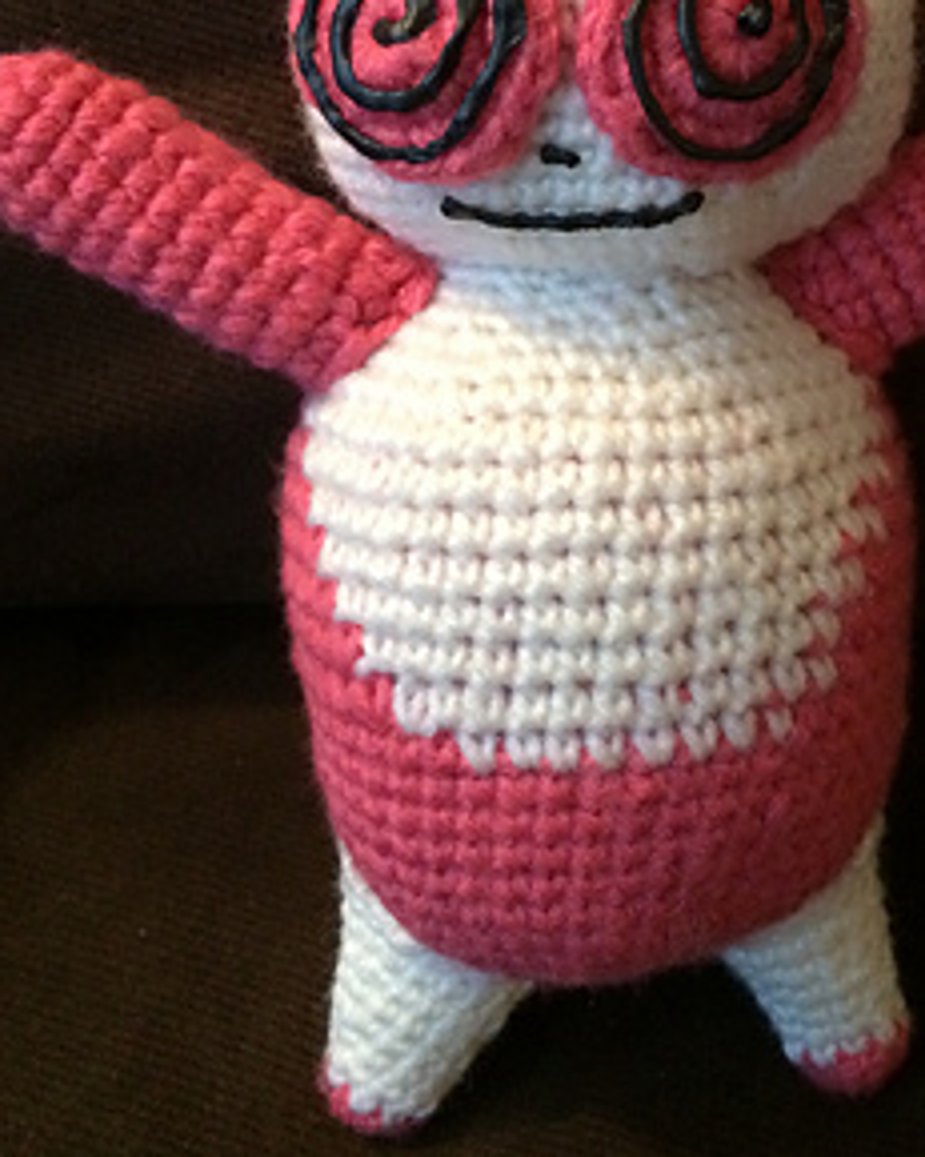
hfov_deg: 30.6
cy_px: 248
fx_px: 1678
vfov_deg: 36.9
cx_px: 611
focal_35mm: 49
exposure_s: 1/30
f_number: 2.2
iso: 320
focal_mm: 4.15
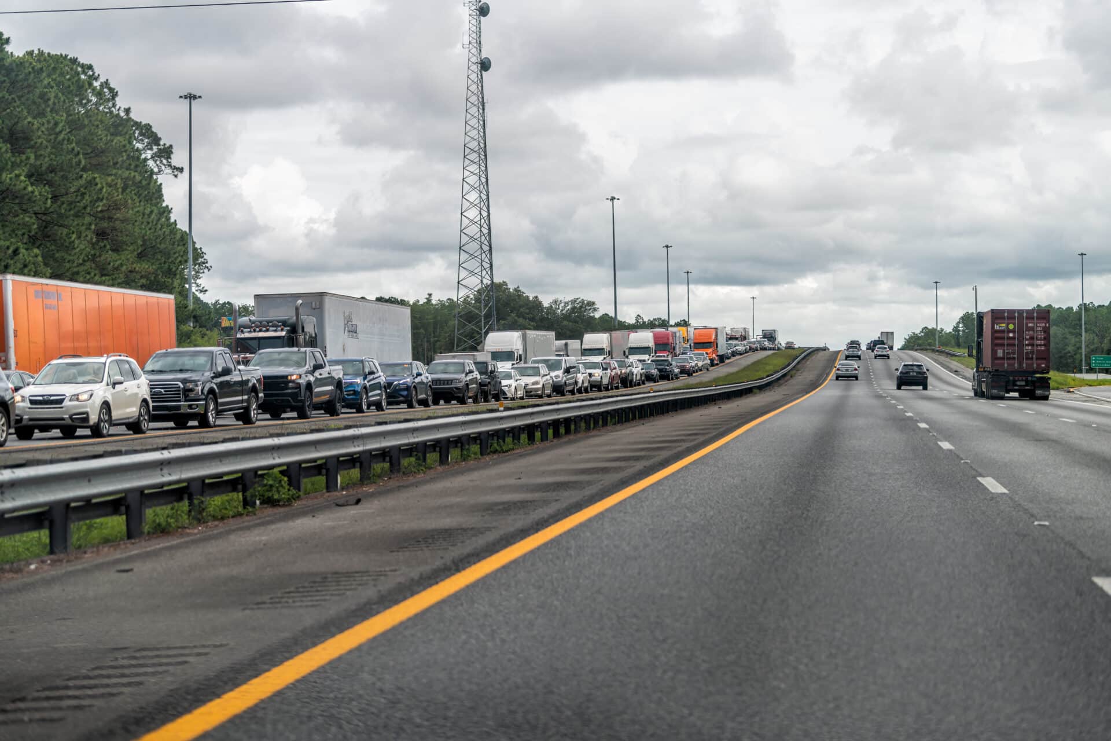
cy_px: 370
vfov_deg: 19.5
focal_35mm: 70
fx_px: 2160
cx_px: 556
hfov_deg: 28.8
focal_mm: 70
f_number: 3.2
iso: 110
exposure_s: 1/2000
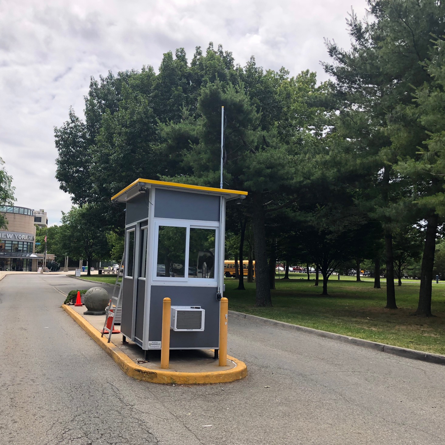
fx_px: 495
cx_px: 175
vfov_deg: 48.4
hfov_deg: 48.1
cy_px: 228
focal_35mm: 34
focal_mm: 3.99
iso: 20
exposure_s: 1/1845
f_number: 1.8
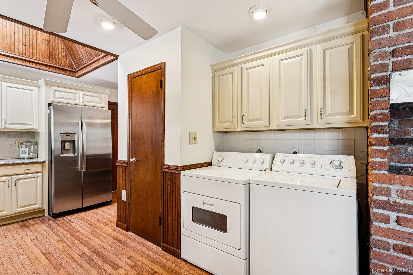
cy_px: 138
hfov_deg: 93.3
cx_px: 206
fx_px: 195
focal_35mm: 17
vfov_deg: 70.4
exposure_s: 1/10
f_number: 7.1
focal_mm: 17
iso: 400
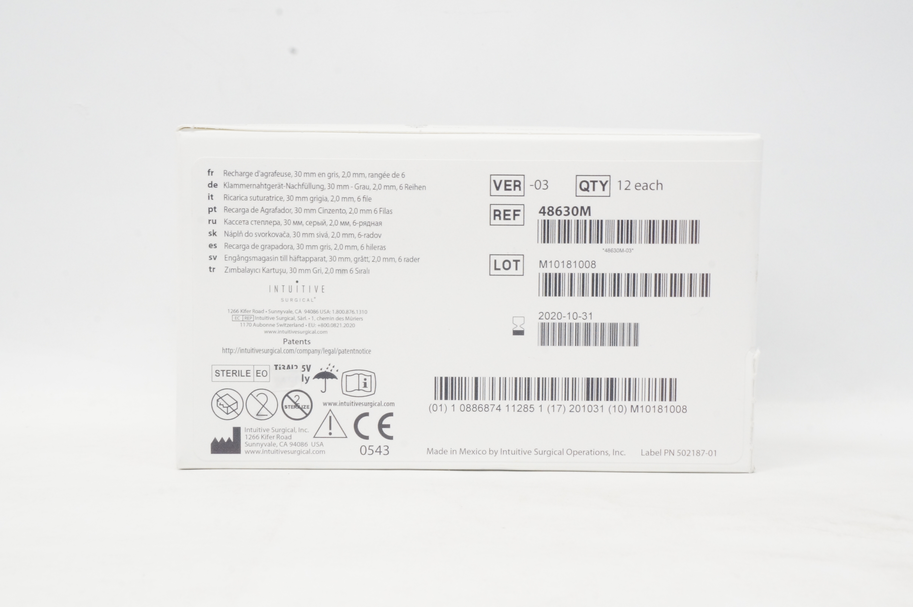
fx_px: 1596
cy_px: 304
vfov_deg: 21.5
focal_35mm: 63
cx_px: 456
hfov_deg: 31.9
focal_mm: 42
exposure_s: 1/15
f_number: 18
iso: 1600
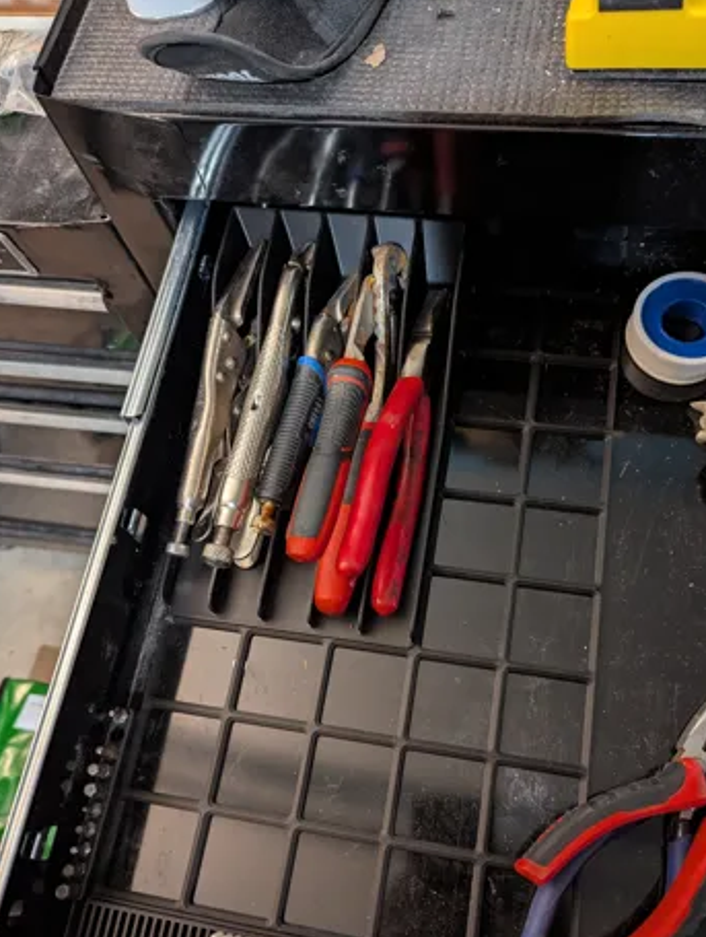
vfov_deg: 63.3
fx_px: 759
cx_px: 389
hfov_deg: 49.8
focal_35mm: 28
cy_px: 499
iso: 283
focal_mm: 6.81
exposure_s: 1/24
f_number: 1.85
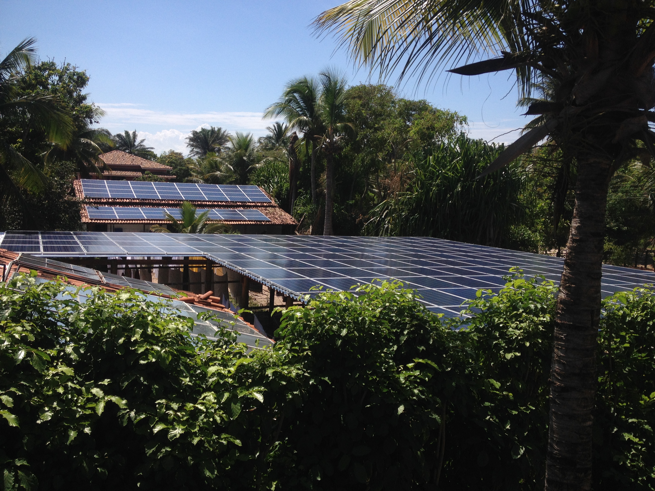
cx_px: 328
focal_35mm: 35
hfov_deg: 52.6
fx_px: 662
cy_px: 246
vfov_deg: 40.7
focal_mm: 4.28
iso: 50
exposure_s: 1/2762
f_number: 2.4
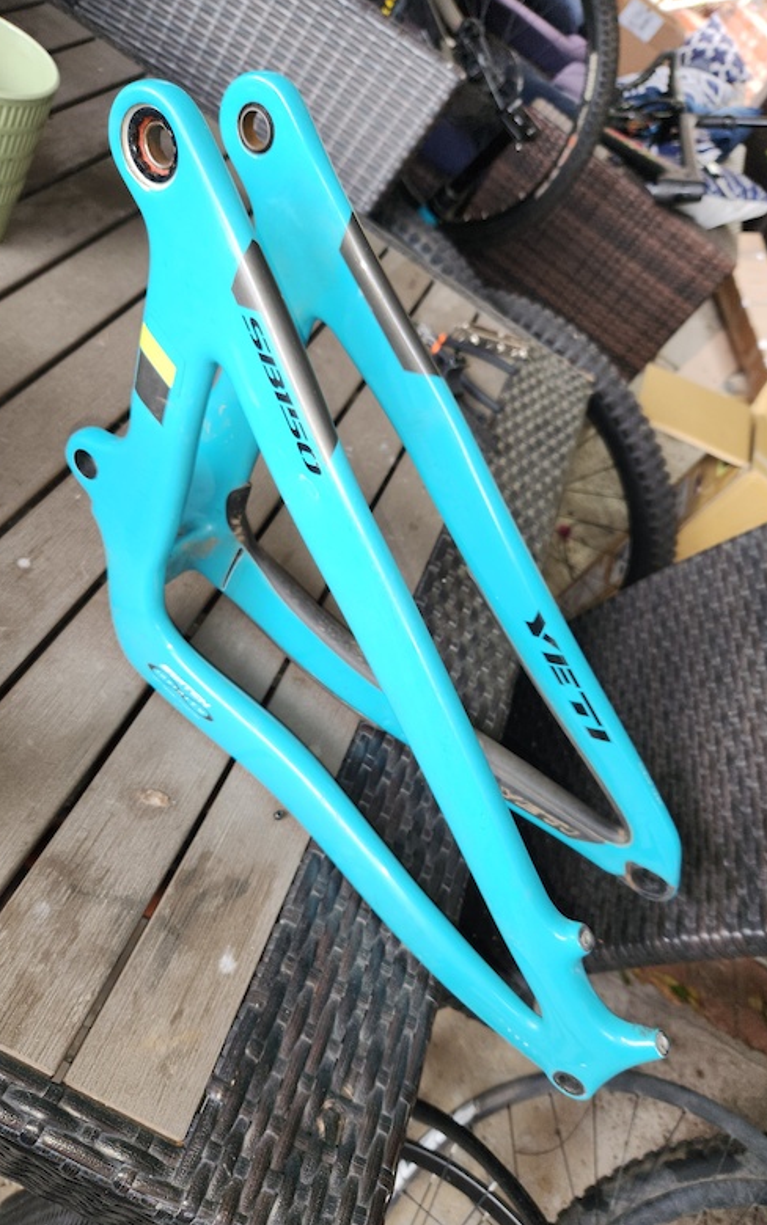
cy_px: 609
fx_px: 836
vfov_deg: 72.5
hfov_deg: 49.3
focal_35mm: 25
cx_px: 372
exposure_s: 1/60
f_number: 1.8
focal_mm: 5.4
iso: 50
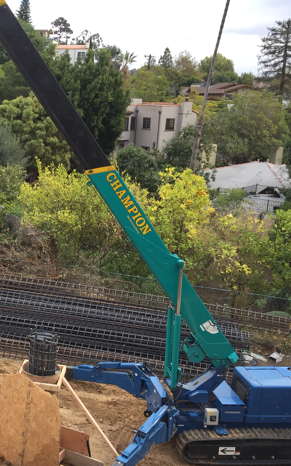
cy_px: 247
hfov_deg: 25.9
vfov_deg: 42.6
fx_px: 597
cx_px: -4
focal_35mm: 47
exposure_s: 1/329
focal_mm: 4.15
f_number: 2.2
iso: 32
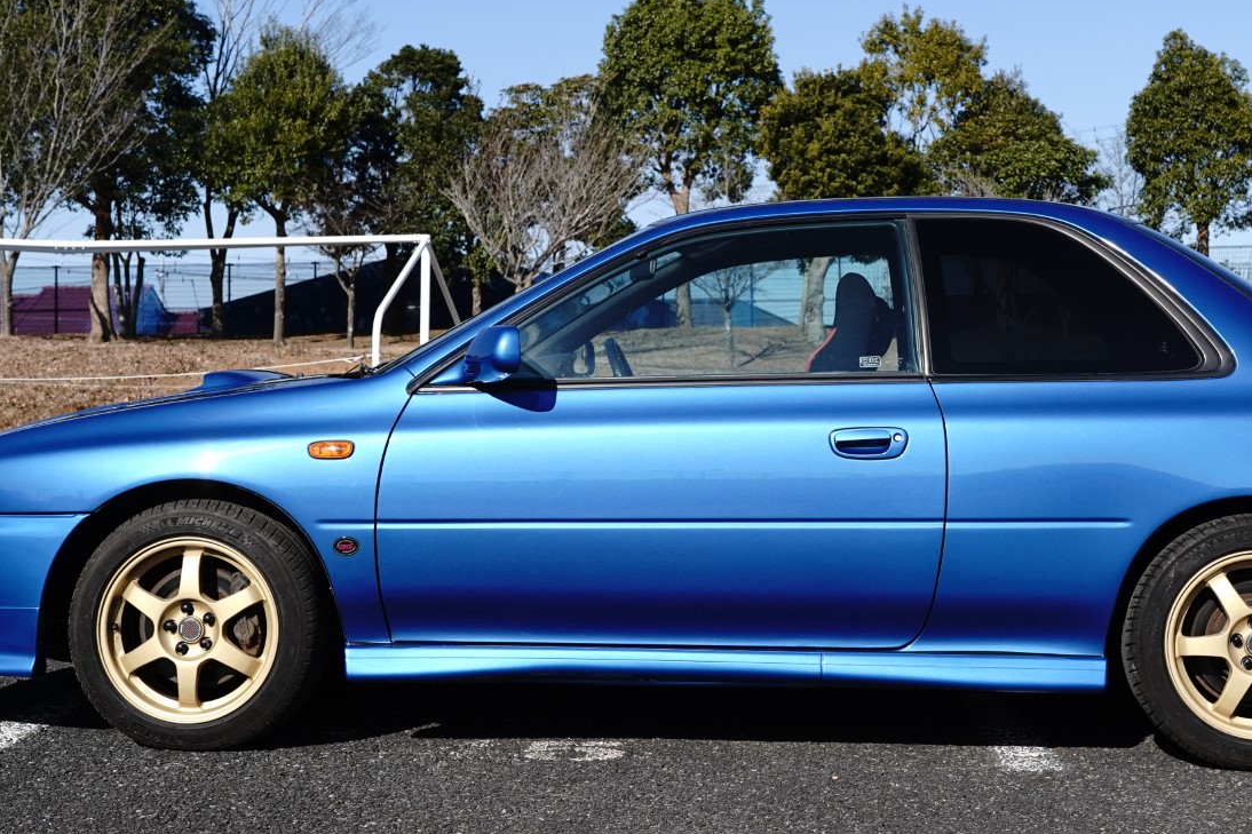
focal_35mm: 64
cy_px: 317
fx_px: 2225
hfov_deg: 31.3
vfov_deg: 21.2
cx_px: 795
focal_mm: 35
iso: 400
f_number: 5.6
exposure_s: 1/3200
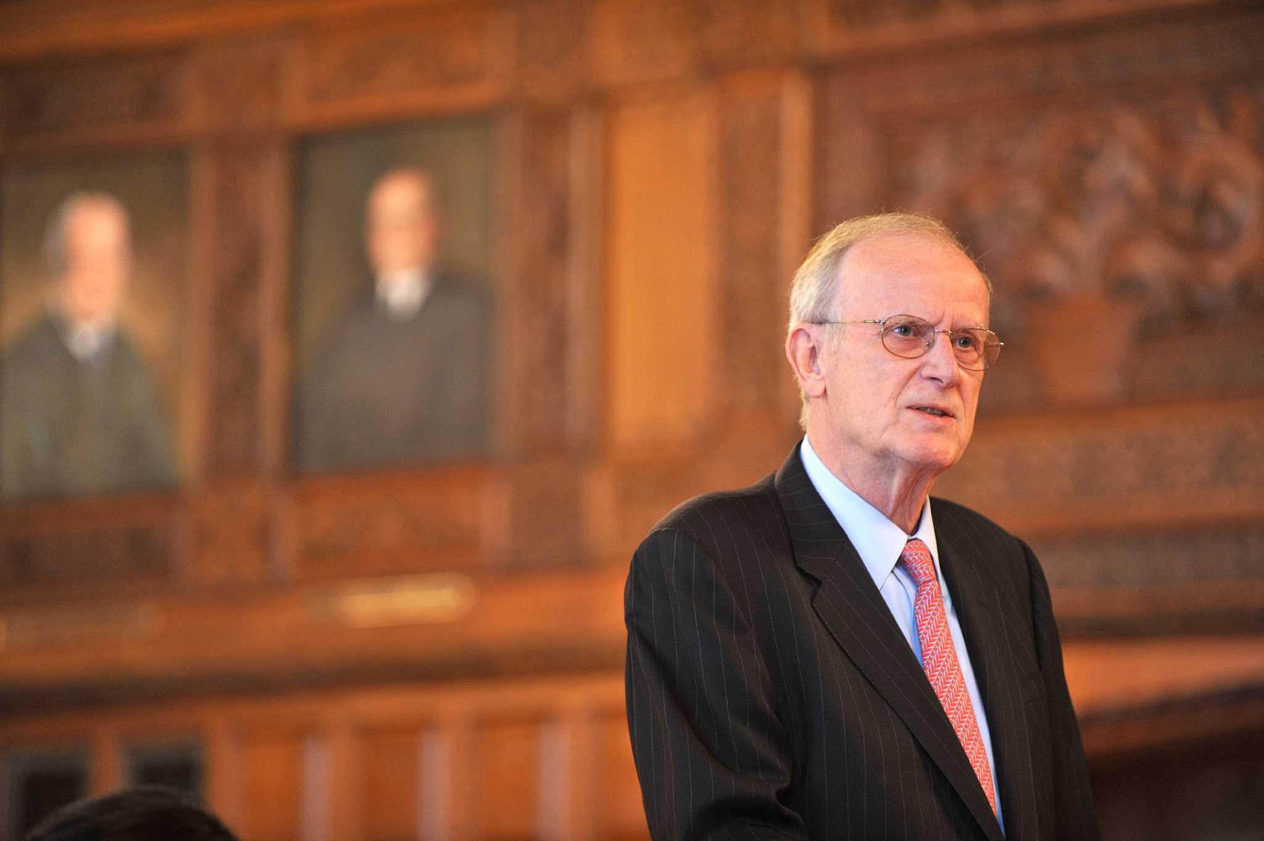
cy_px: 420
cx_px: 632
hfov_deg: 11.4
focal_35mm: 180
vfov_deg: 7.6
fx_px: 6315
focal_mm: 180
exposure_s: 1/60
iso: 1250
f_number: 2.8
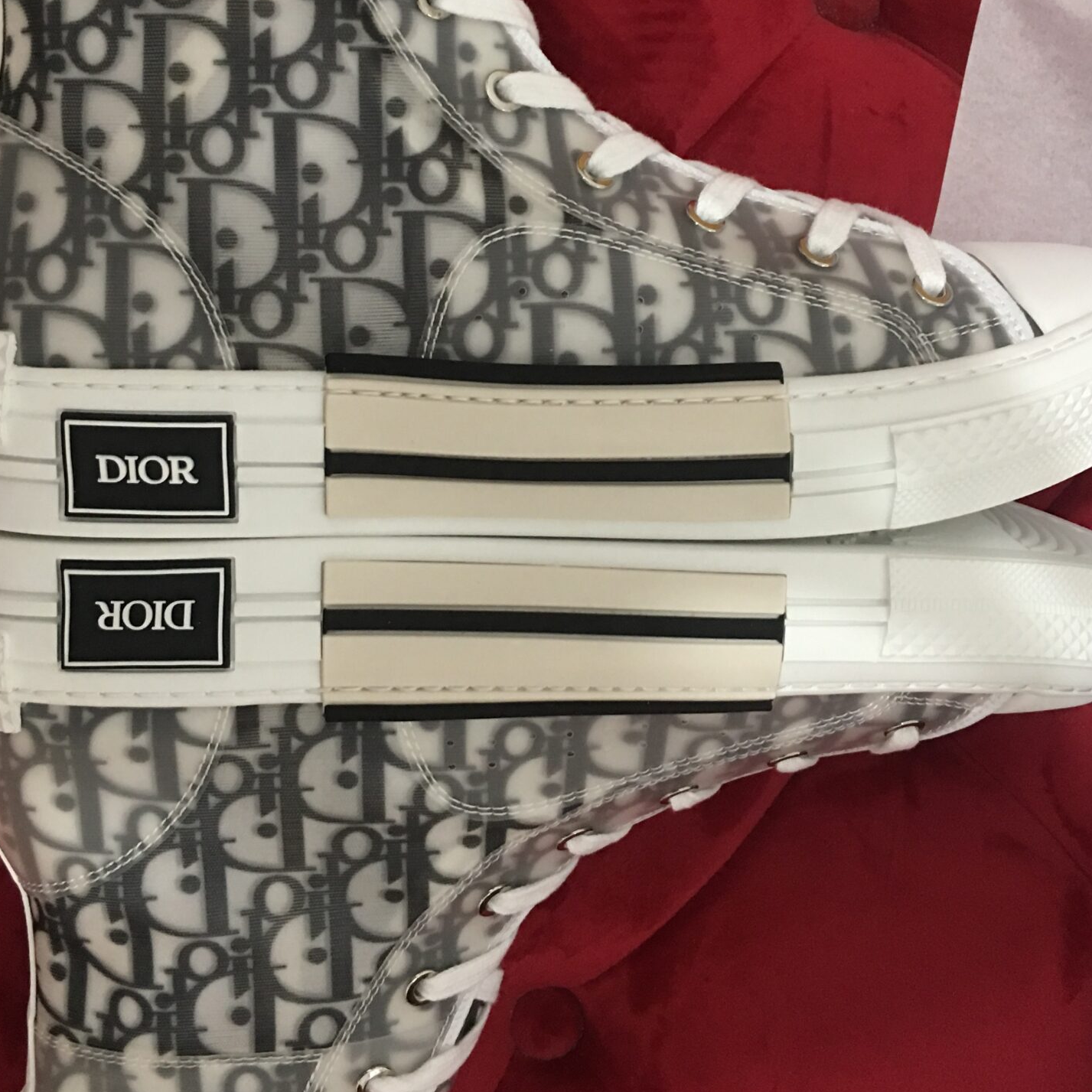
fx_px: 1642
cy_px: 373
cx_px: 542
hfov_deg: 36.8
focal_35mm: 46
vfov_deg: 36.4
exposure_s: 1/10
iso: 100
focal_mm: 4.15
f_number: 2.2
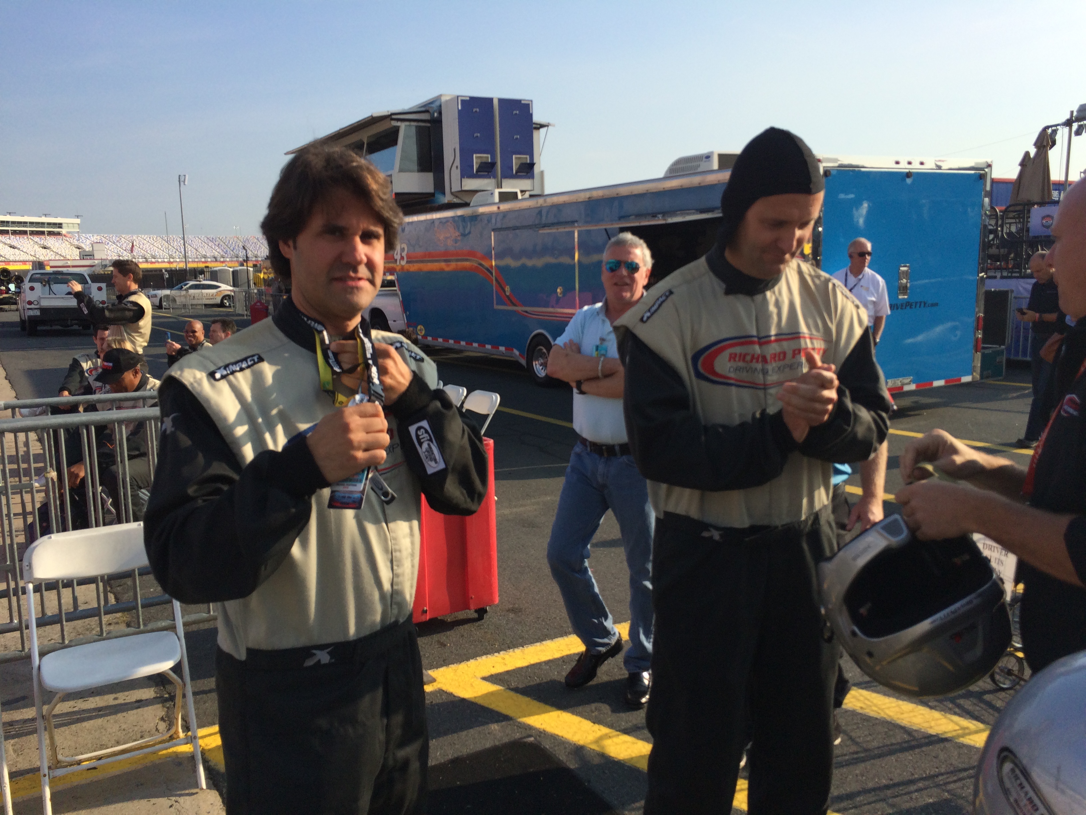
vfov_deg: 48.2
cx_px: 543
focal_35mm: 29
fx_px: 910
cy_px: 408
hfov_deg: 61.7
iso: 32
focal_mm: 4.15
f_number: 2.2
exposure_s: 1/2053
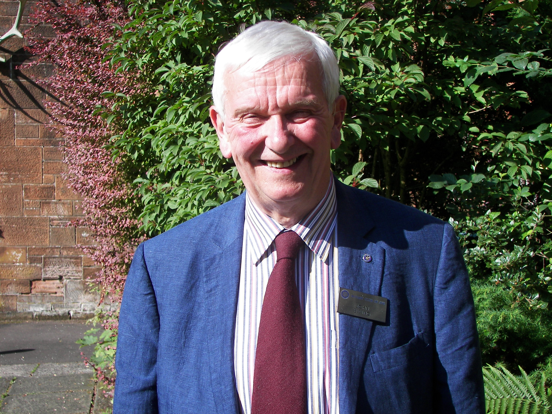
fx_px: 861
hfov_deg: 35.5
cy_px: 207
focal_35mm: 54
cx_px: 276
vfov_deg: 27.0
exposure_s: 1/400
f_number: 2.8
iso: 50
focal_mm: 8.9
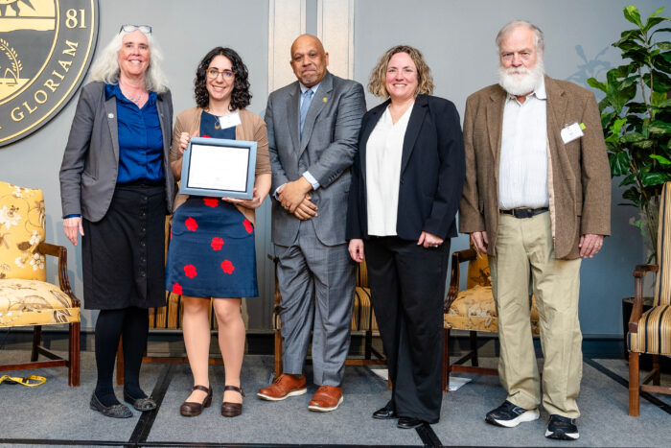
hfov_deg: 61.9
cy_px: 224
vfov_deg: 43.6
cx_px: 336
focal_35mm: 30
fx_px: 559
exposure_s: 1/125
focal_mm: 30
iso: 500
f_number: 3.5
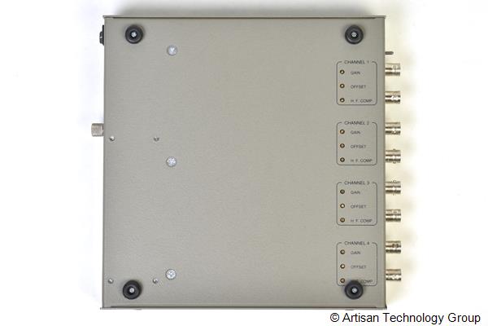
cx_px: 244
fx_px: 1118
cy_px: 163
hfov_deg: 24.6
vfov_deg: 16.6
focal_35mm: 82
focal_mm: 55
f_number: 13
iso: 200
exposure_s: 1/200
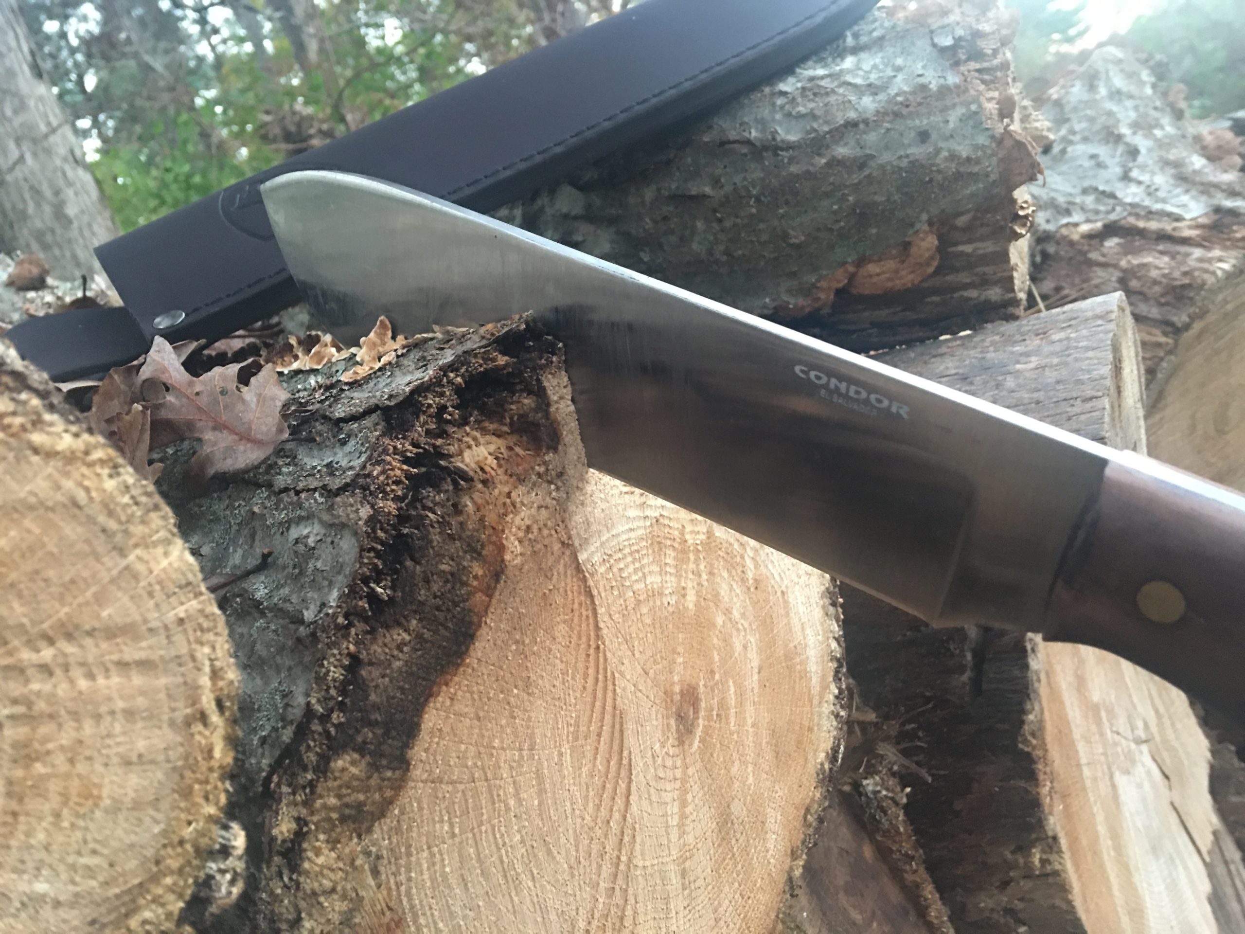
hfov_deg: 61.7
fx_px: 1043
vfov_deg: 48.2
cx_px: 622
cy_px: 467
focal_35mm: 29
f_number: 2.2
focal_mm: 4.15
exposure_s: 1/10
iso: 100
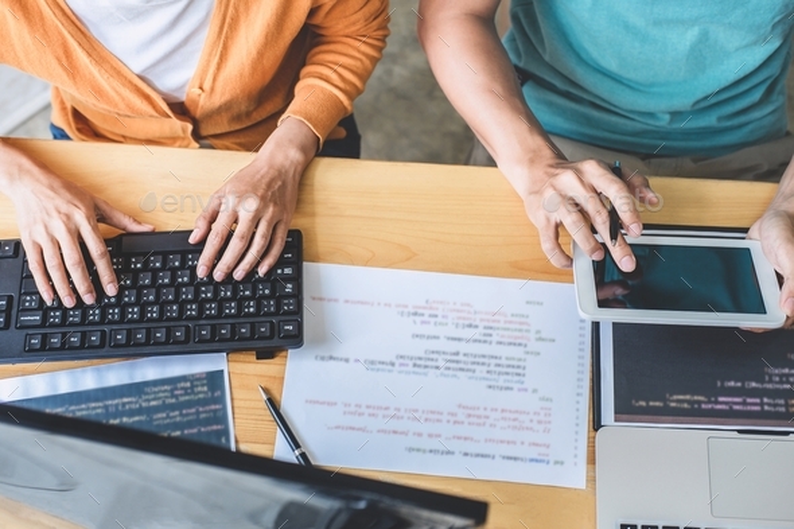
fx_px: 1169
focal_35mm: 53
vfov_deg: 25.5
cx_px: 397
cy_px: 264
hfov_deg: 37.5
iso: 320
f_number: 2.8
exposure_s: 1/100
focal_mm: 35
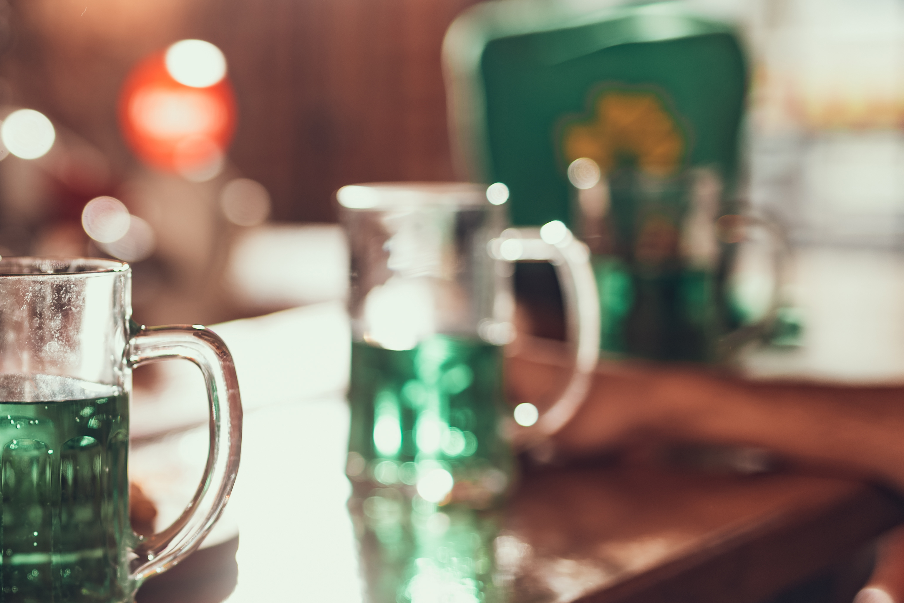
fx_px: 2461
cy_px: 417
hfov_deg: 20.3
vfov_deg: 13.9
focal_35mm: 98
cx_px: 39
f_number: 1.4
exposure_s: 1/100
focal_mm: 50
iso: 100
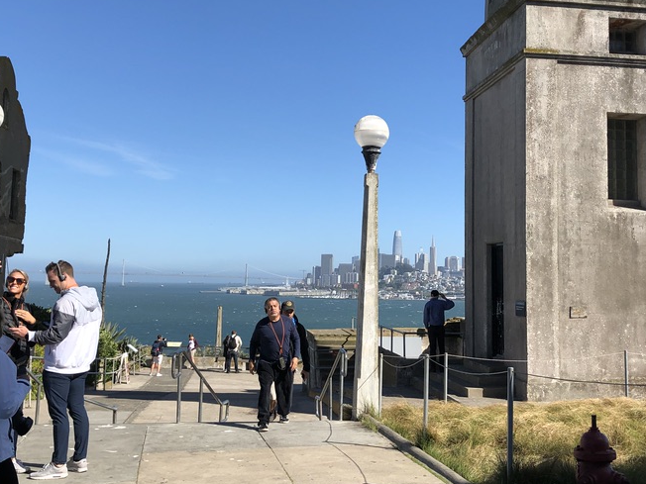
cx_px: 383
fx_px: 821
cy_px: 195
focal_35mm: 44
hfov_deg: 42.8
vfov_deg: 32.8
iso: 20
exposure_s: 1/2000
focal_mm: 4
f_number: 1.8
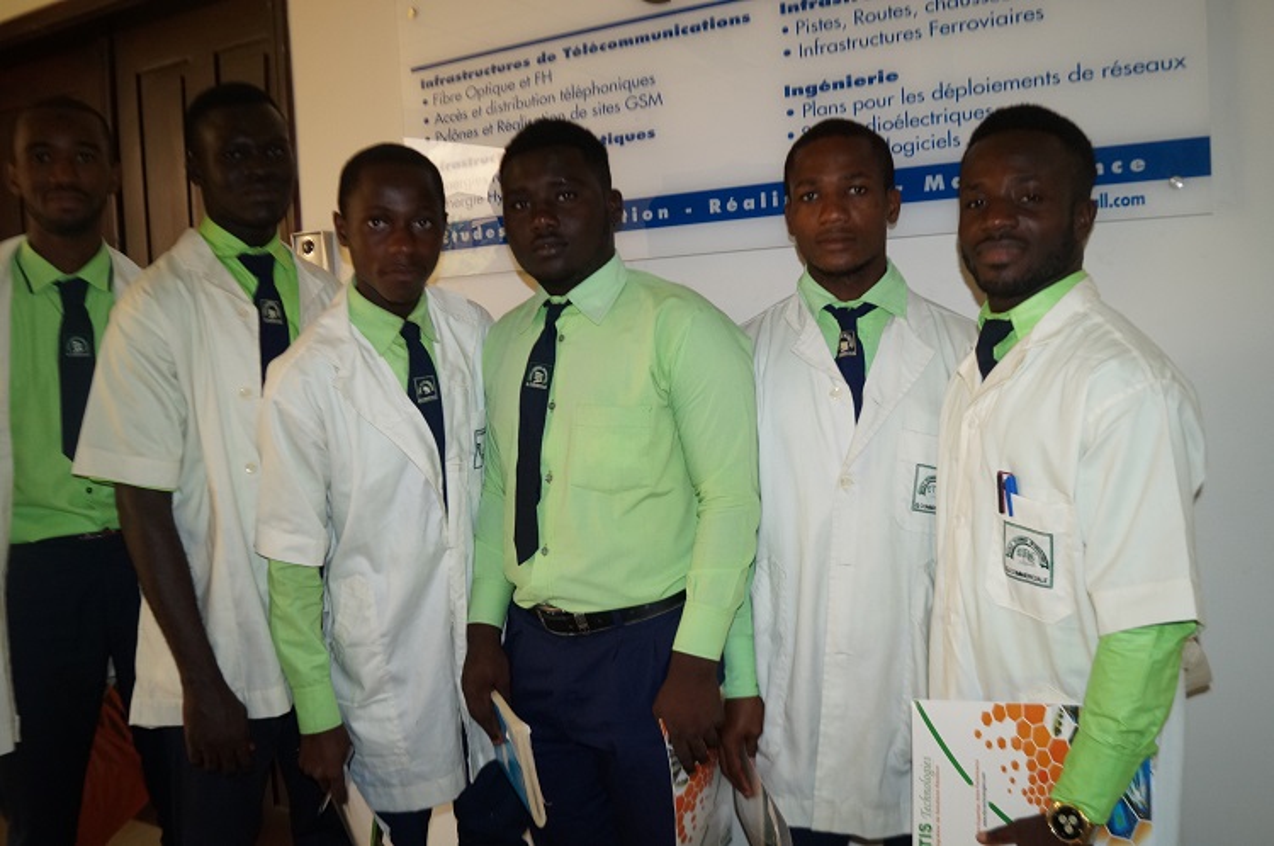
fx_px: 1060
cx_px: 637
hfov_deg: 62.0
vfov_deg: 43.5
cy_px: 423
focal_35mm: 30
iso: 800
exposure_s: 1/160
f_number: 3.5
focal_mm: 20
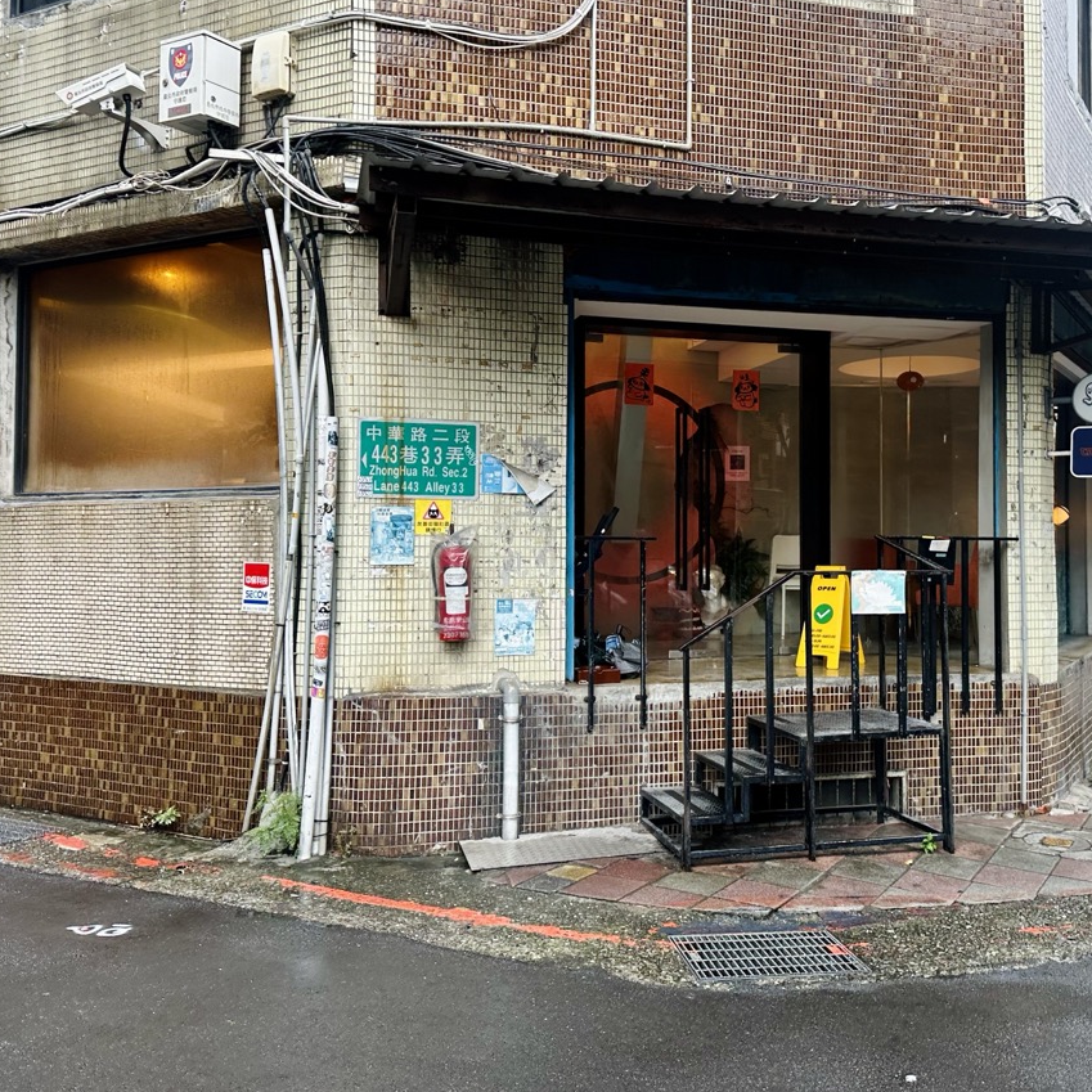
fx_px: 1142
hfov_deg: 50.4
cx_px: 702
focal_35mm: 32
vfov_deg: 51.1
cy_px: 511
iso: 100
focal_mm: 6.86
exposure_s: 1/159
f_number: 1.78
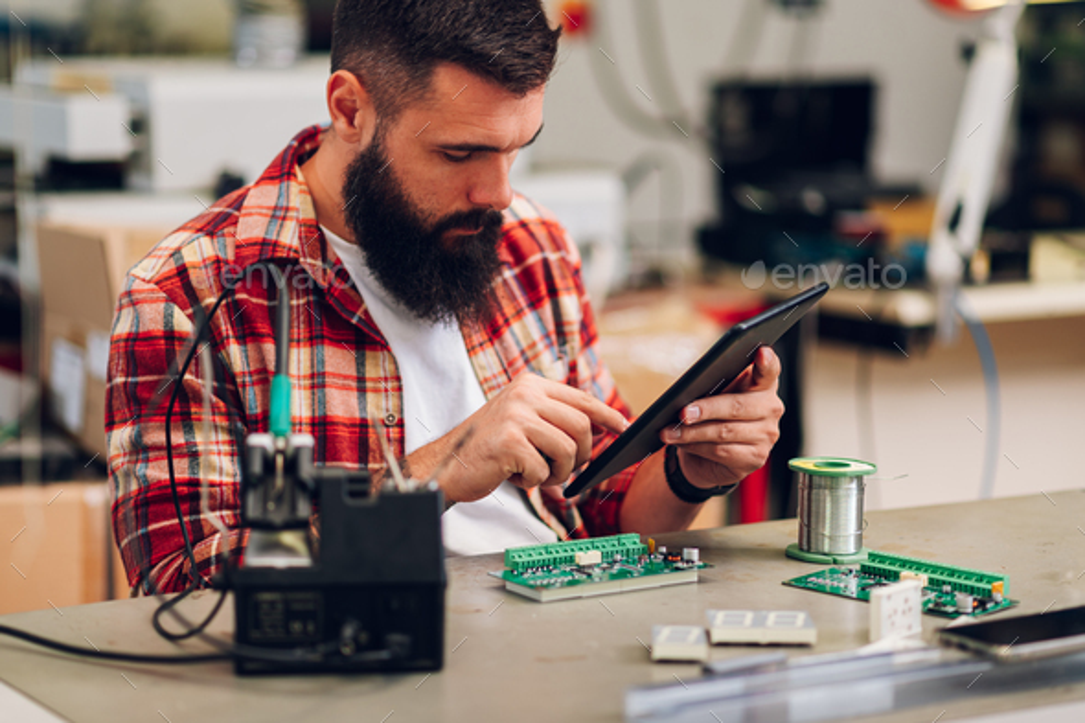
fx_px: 2561
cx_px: 542
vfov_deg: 16.1
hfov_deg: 23.9
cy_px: 362
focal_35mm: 85
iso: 100
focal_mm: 85
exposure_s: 1/160
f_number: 1.8
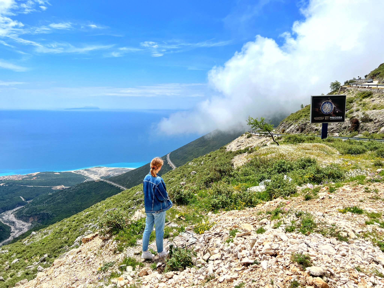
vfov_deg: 53.1
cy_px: 144
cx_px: 192
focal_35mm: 26
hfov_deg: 67.3
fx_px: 288
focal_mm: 5.7
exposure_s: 1/9434
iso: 50
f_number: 1.5
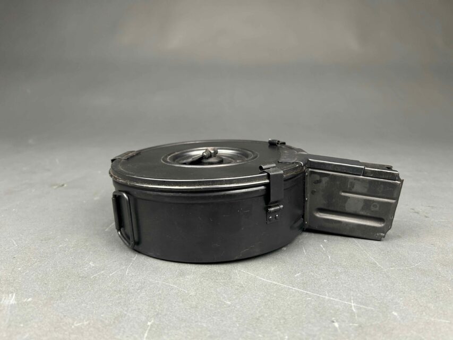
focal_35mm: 26
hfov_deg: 67.3
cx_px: 226
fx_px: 340
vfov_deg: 53.1
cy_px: 170
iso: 200
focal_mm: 5.7
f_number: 1.5
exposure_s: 1/60
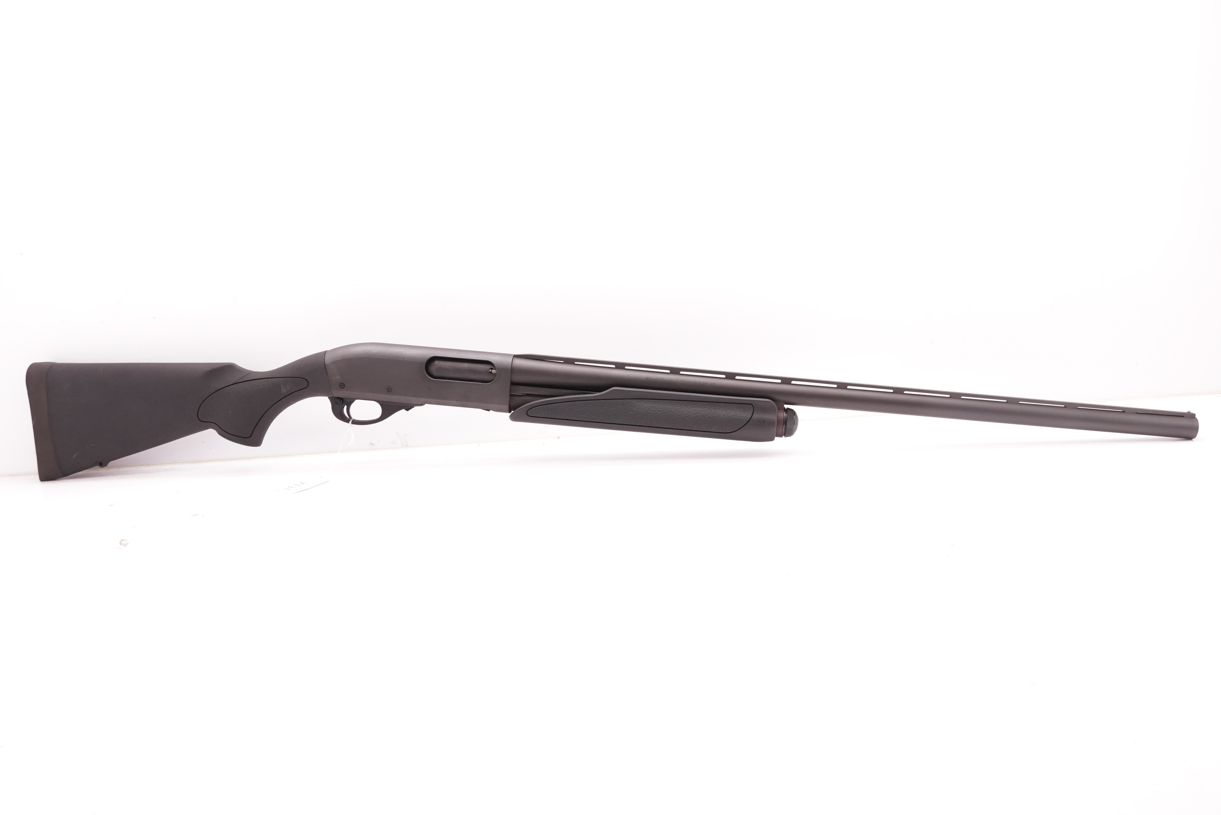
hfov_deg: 59.5
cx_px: 610
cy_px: 408
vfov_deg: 41.8
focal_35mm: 32
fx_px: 1069
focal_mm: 21
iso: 1000
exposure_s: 1/125
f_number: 5.6
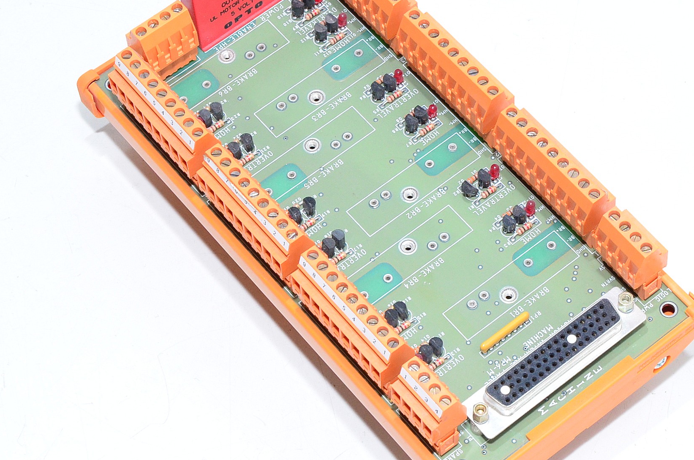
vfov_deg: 11.7
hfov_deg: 17.5
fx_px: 2251
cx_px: 351
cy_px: 214
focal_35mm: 117
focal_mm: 52
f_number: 16
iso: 1600
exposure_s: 1/50
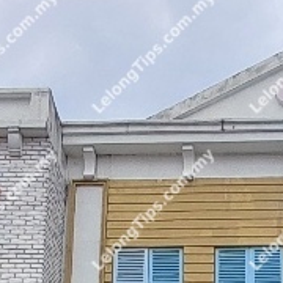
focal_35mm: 94
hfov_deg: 18.3
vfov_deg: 15.6
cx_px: 226
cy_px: 520
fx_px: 869
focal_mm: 1.65
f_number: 2.2
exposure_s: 1/1042
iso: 50
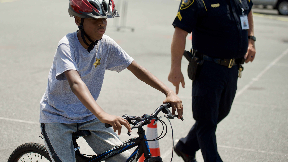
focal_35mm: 92
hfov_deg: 23.1
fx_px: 703
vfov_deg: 13.1
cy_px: 45
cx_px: 115
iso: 250
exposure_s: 1/5000
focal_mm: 70
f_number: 2.8
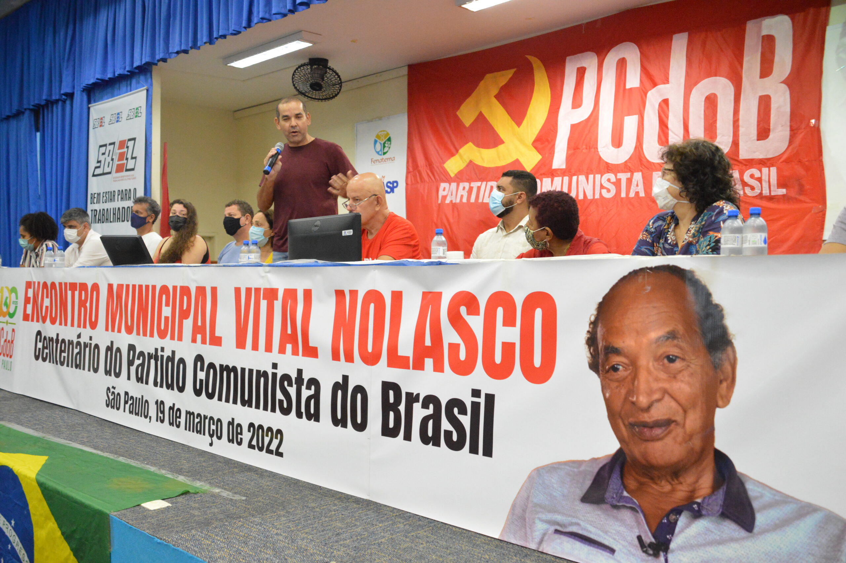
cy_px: 282
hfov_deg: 57.3
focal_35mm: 33
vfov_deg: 39.9
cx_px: 423
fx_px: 775
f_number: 3.8
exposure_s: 1/160
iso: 3200
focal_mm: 22
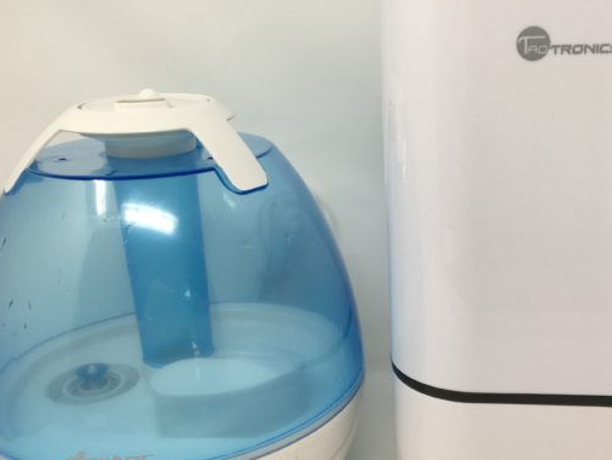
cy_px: 255
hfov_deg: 42.2
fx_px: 778
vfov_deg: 32.9
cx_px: 418
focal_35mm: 44
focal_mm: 4.15
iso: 32
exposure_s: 1/120
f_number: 2.2
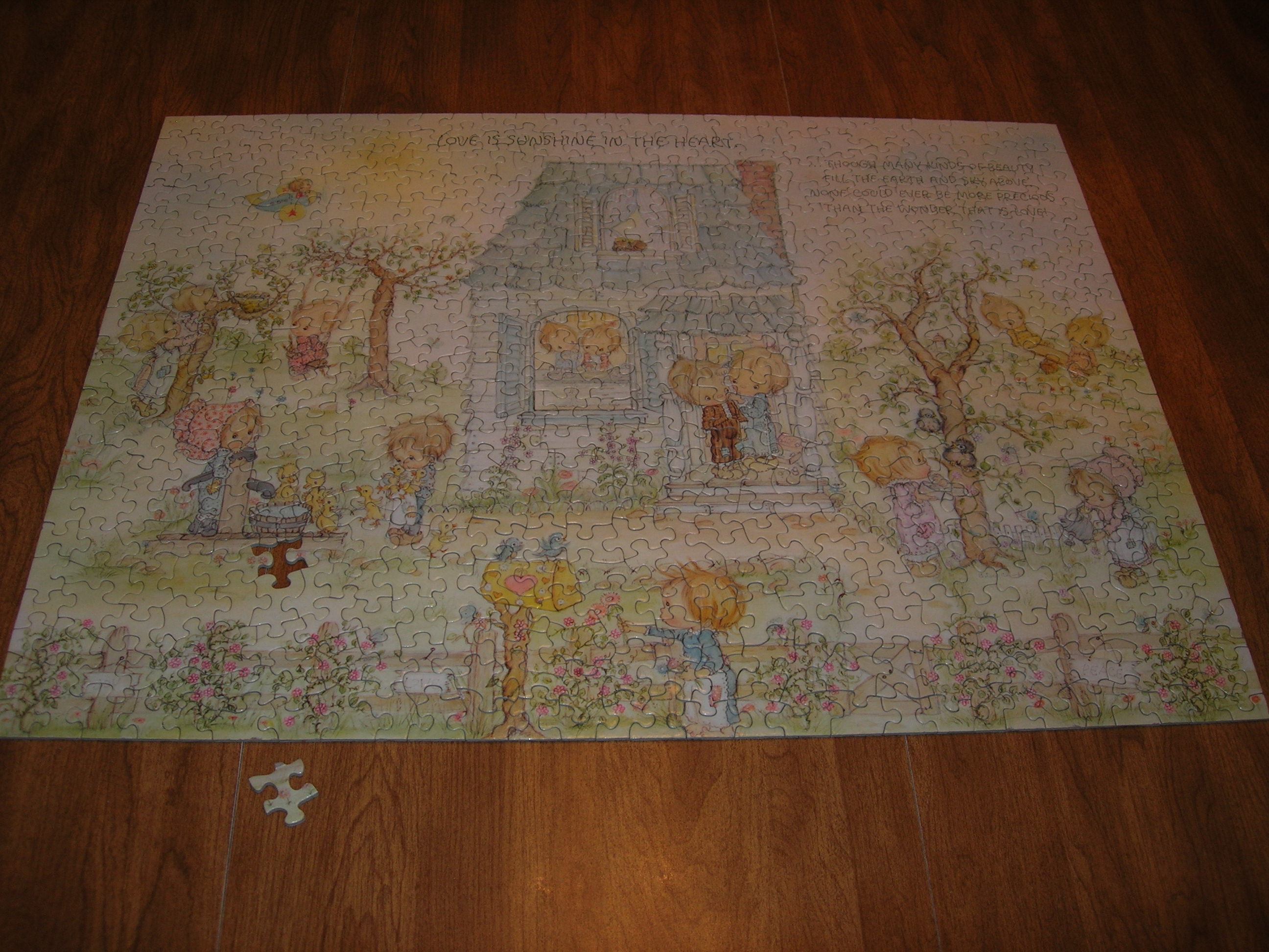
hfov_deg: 49.0
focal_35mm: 38
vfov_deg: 37.7
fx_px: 1393
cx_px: 634
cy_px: 476
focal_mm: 7.8
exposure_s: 1/60.1
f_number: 2.8
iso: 64
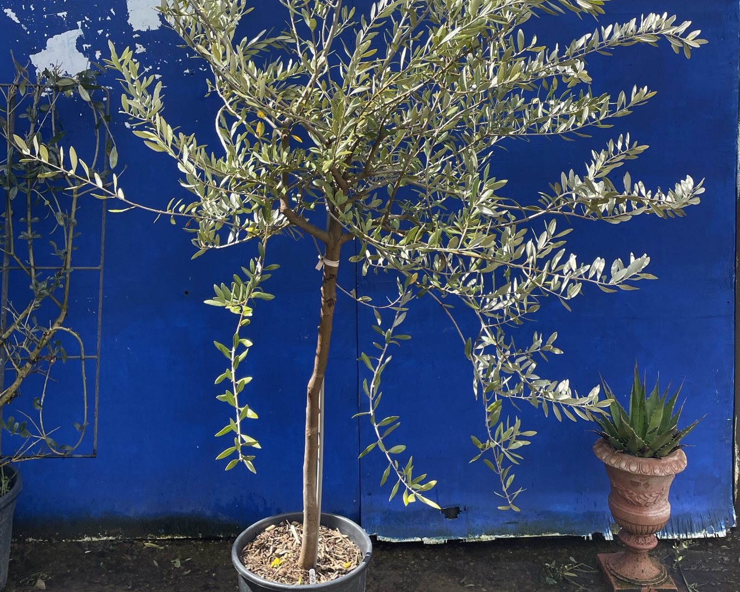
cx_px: 355
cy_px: 177
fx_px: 832
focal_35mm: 38
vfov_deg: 38.5
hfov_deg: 47.9
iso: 32
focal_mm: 4.2
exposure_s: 1/1304
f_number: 1.6
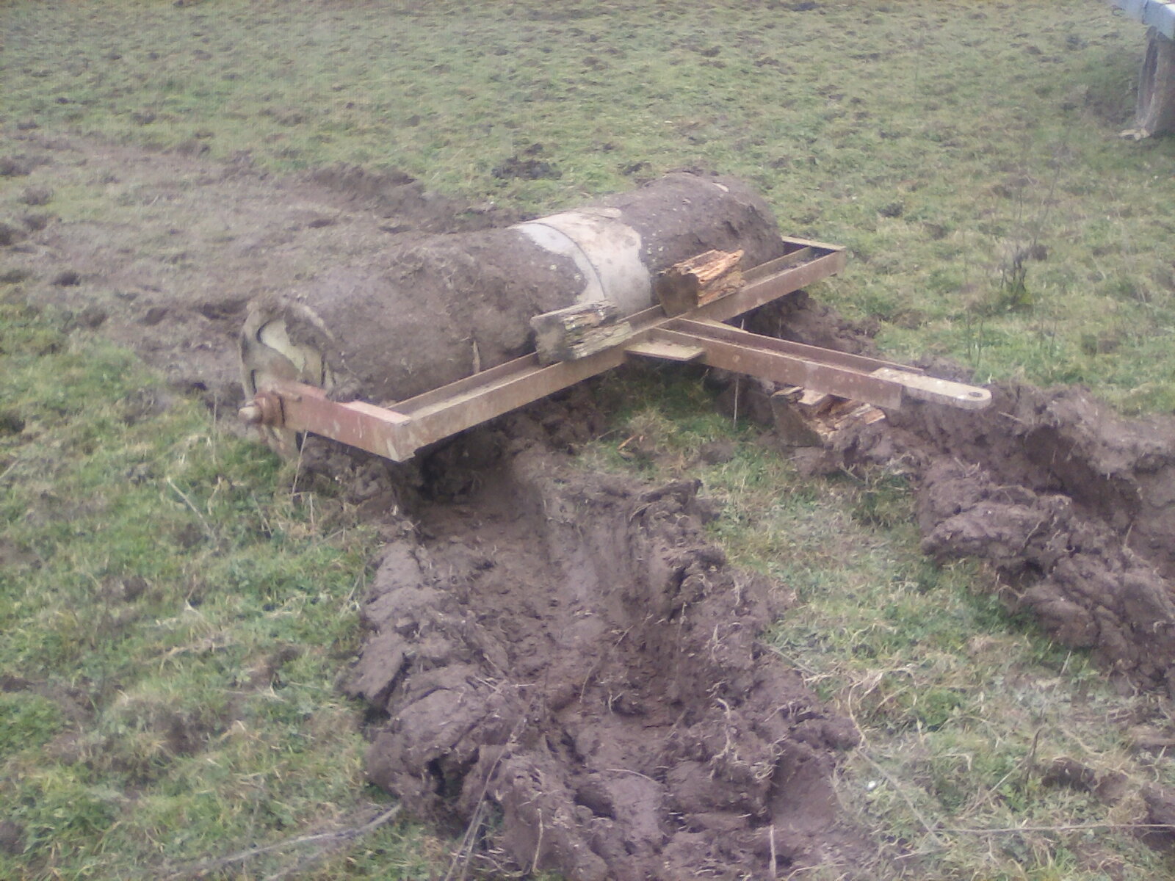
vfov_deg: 40.7
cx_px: 588
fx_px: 1188
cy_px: 440
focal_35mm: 35
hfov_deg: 52.6
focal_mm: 2.9
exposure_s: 1/50
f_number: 2.8
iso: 57
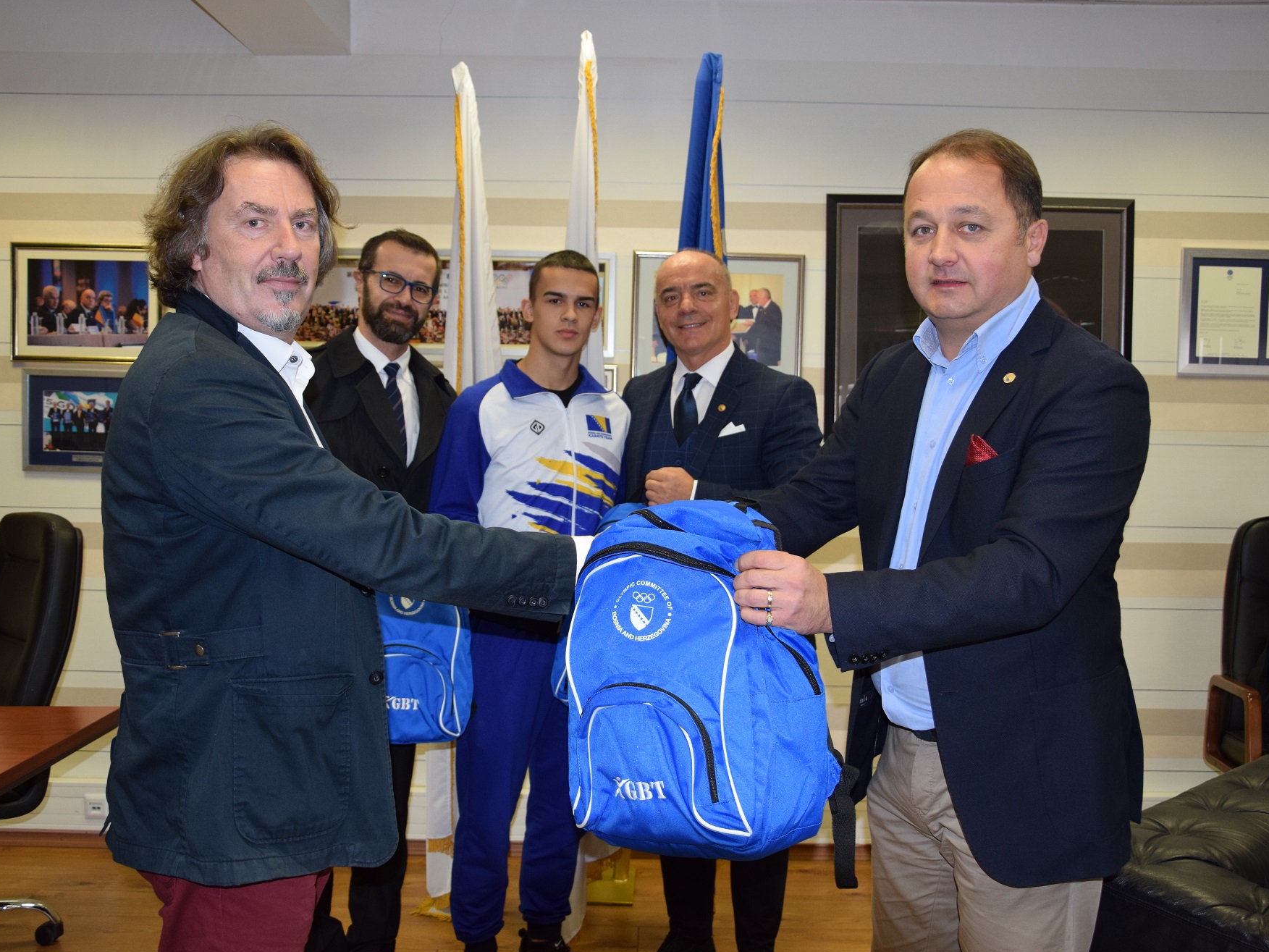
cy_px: 481
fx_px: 1267
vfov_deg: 41.2
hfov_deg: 53.2
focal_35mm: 35
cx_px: 656
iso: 800
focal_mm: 21
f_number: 4
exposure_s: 1/80
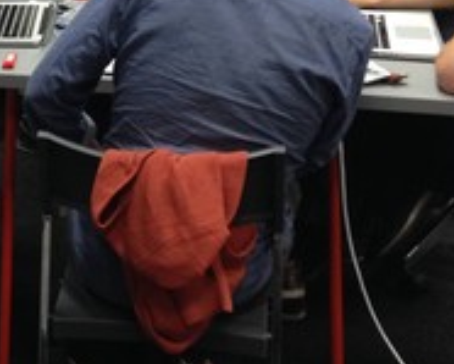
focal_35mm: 114
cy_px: -94
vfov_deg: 13.1
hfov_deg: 16.5
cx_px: 12
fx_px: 1533
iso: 100
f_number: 2.4
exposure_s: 1/20
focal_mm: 4.28
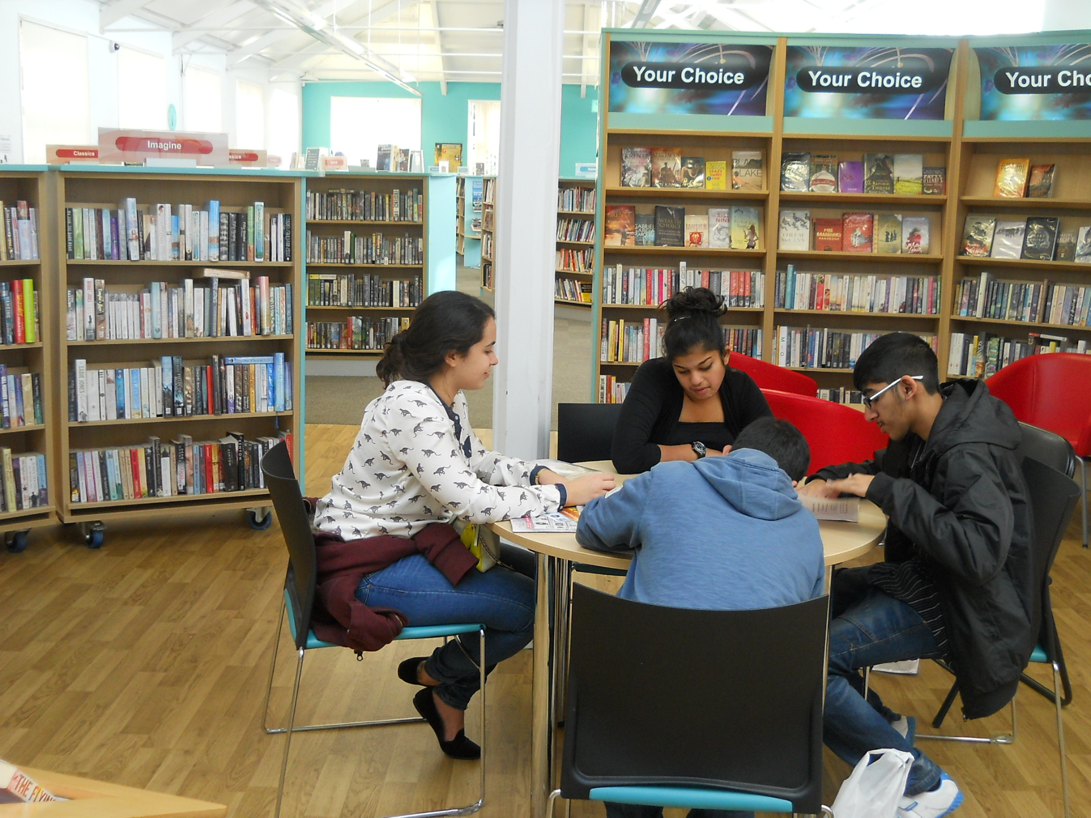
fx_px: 1292
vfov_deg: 35.1
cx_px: 546
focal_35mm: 41
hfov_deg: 45.8
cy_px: 409
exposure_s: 1/30
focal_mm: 6.72
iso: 125
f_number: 3.1
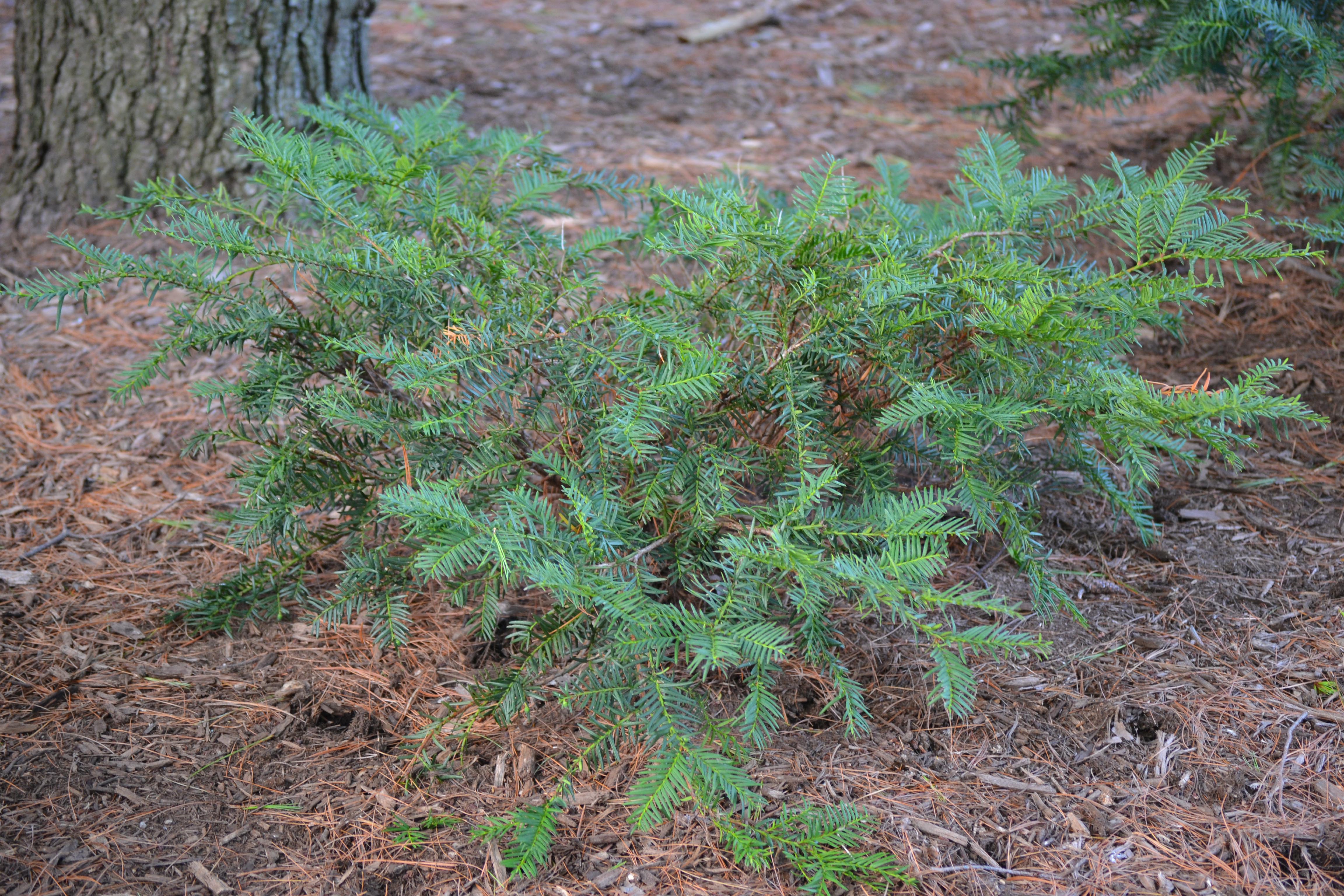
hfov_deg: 18.2
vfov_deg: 12.2
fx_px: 4200
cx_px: 672
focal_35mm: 112
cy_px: 448
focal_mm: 75
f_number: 4.2
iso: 450
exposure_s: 1/60
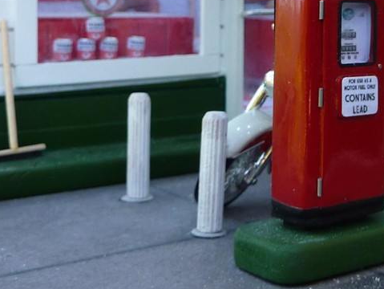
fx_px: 810
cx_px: 391
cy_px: -2
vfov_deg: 19.6
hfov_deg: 25.3
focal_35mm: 73
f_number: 3.3
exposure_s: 1/100
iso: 80
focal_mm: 4.1
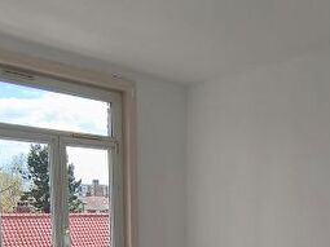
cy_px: 276
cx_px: 202
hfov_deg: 42.7
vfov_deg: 29.4
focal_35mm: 44
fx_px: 419
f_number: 2.2
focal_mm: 1.65
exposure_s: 1/469
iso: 50
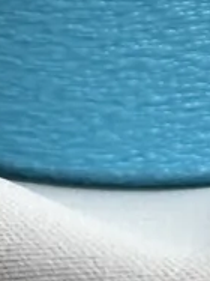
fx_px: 3004
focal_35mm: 371
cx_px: 134
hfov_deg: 4.0
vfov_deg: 5.3
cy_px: -228
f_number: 1.6
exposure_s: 1/153
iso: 40
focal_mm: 5.96
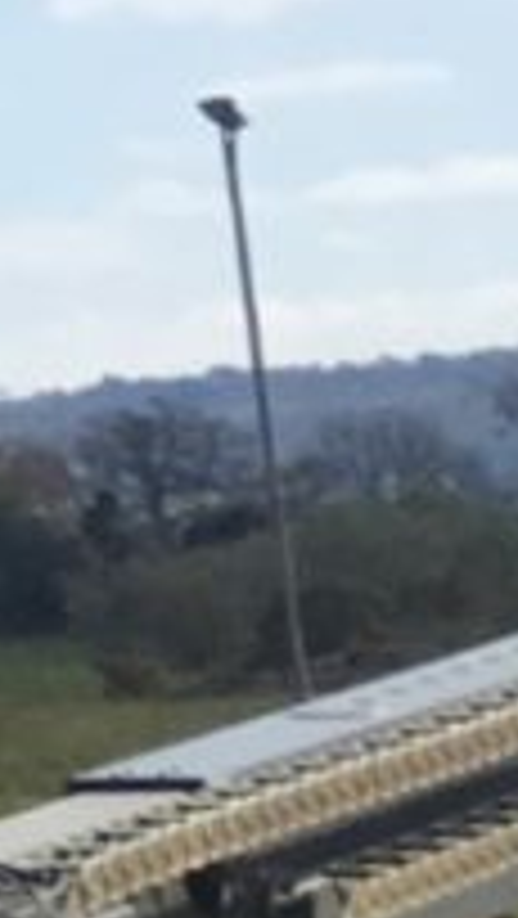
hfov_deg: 3.2
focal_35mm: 317
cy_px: -684
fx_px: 7728
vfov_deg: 6.7
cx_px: -3176
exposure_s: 1/2024
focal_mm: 4.15
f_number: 2.2
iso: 25
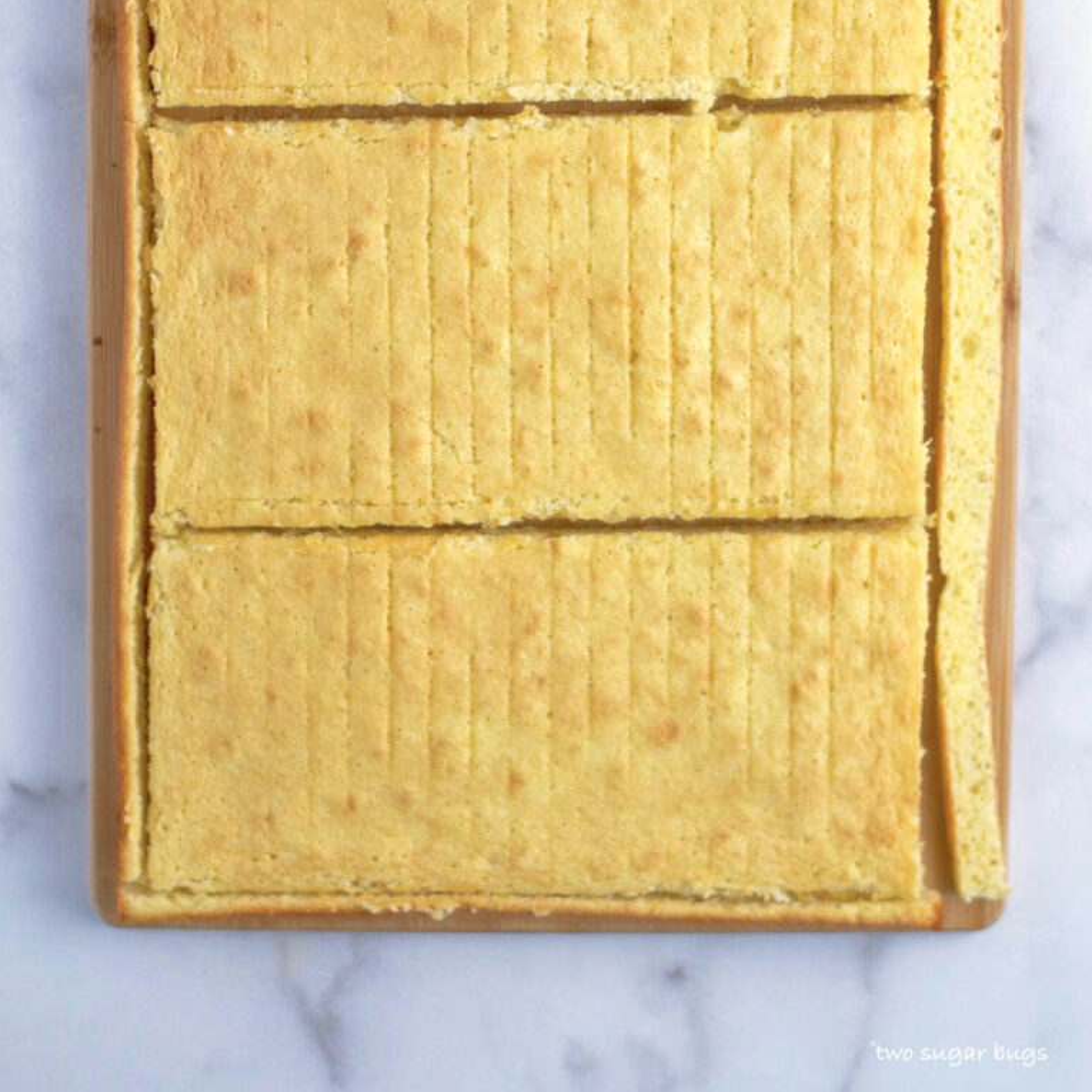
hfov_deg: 18.1
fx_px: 3426
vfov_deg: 18.0
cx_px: 547
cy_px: 293
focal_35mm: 96
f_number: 2.8
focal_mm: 50
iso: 100
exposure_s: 1/10
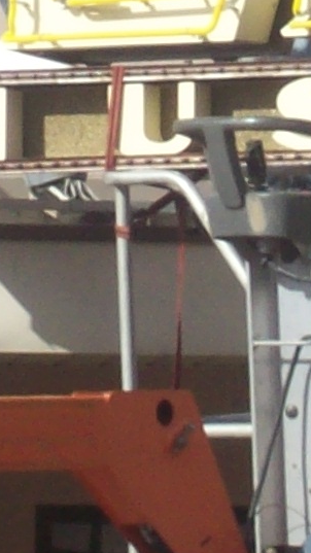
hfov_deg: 1.9
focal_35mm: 624
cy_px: 7
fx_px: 9150
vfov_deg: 3.5
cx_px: 337
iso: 80
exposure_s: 1/700
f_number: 4.8
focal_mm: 18
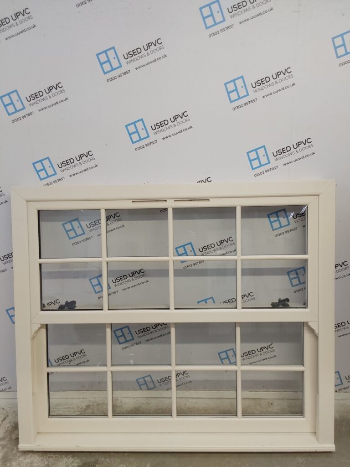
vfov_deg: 63.4
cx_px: 175
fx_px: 377
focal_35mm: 28
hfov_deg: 49.7
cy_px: 234
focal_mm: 2.91
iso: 64
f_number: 1.9
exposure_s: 1/50
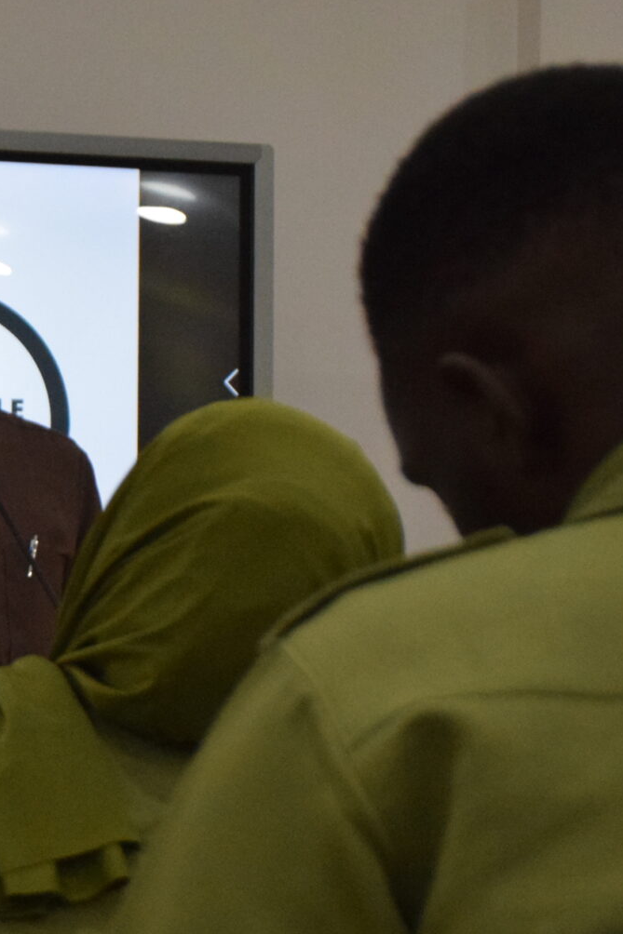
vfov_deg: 10.3
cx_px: -228
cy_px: 530
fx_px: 5167
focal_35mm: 199
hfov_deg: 6.8
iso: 3200
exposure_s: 1/200
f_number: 5.6
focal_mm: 52
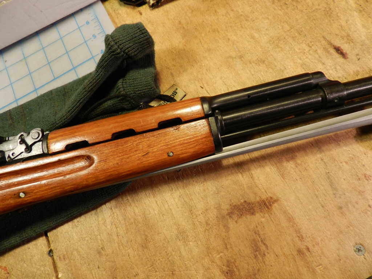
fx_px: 247
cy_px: 140
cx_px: 186
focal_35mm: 23
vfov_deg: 58.9
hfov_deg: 73.9
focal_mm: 4
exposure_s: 1/30
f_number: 3.4
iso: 220
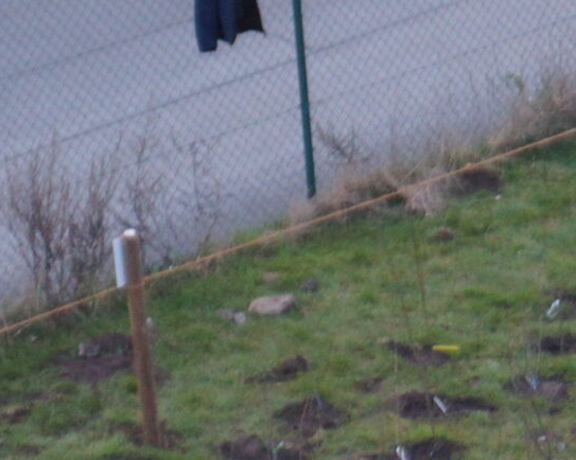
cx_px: 1160
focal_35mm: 365
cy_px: 626
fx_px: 6224
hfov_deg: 5.2
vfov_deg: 4.2
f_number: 5.6
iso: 800
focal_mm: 55
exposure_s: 1/100
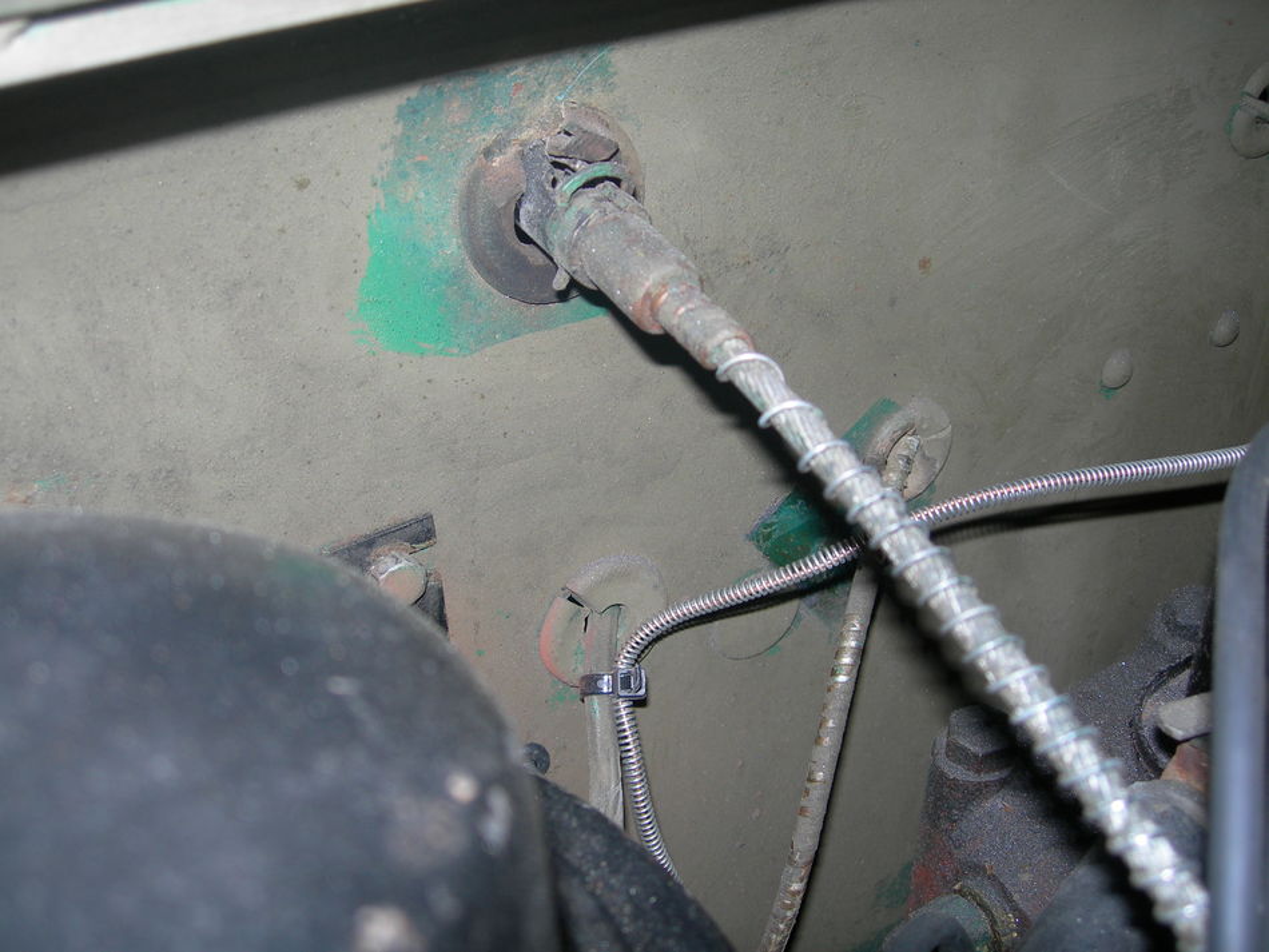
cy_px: 476
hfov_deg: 49.0
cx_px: 634
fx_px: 1393
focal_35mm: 38
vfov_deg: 37.7
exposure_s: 1/60.1
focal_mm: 7.8
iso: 50
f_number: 2.8
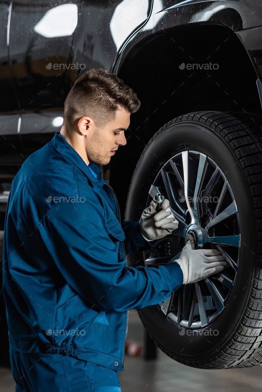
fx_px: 1472
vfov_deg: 15.2
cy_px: 196
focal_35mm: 135
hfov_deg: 10.2
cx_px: 131
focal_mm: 135
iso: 160
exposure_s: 1/200
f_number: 3.5
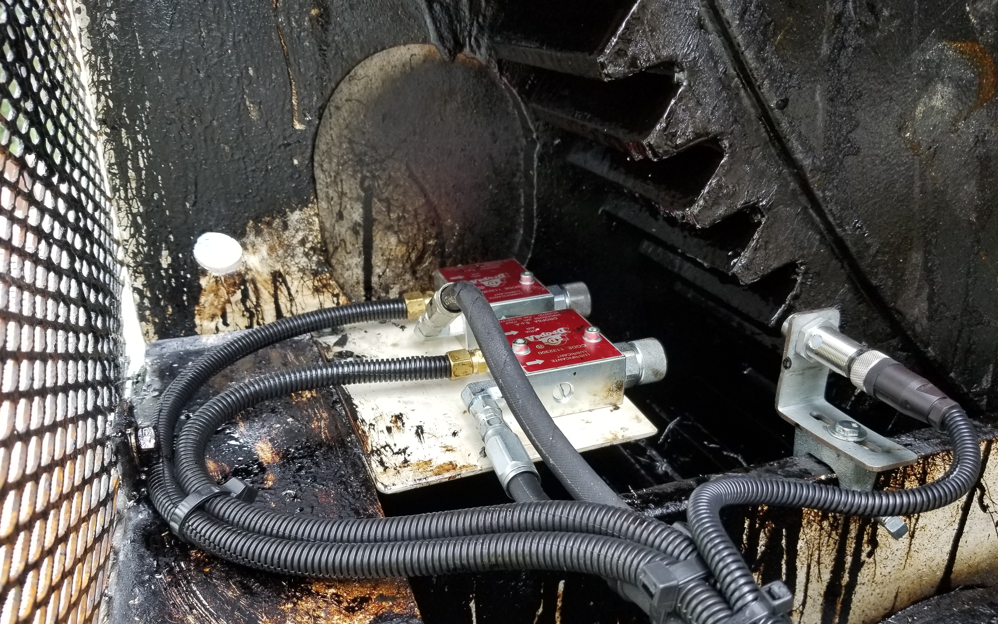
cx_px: 506
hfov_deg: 66.5
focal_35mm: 28
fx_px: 762
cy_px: 370
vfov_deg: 44.3
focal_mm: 4.3
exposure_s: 1/60
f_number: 1.7
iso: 100
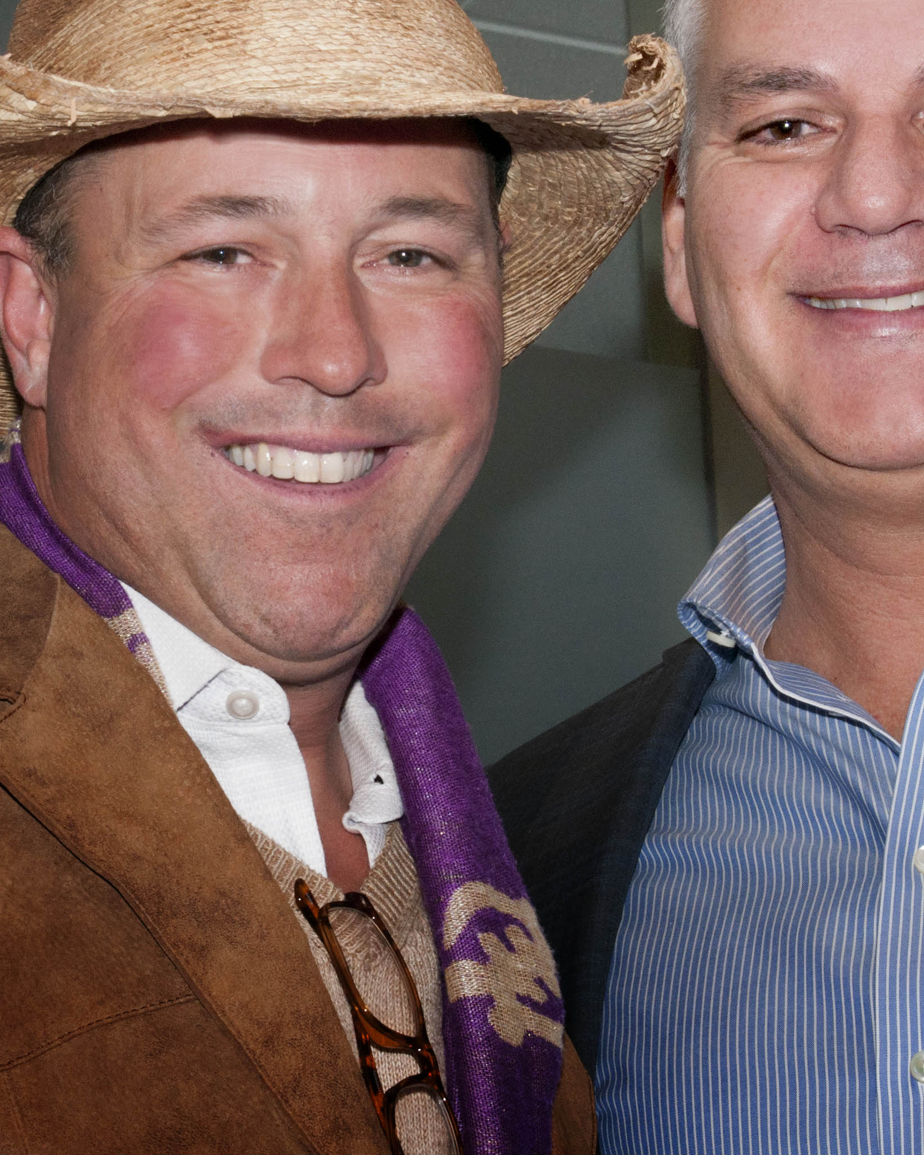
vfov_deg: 12.6
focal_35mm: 153
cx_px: 257
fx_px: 5230
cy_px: 454
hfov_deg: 10.1
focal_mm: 52
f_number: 13
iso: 200
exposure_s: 1/60
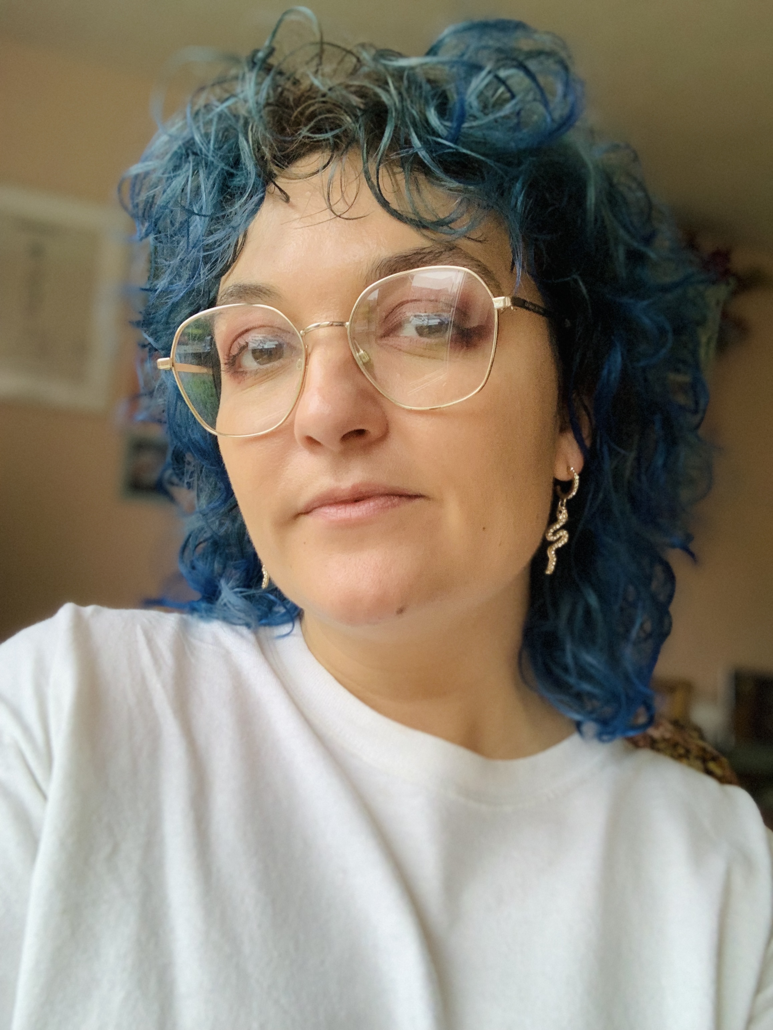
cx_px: 386
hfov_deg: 44.2
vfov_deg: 56.8
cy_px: 515
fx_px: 953
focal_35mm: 32
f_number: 2.2
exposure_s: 1/54
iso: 320
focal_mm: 2.87
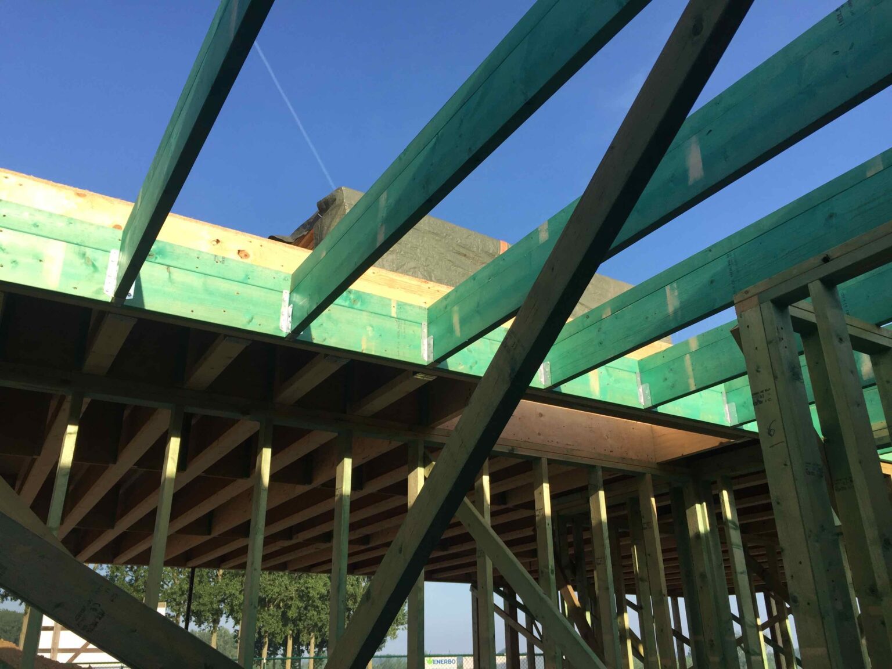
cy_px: 334
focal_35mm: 29
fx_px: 747
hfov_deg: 61.7
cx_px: 446
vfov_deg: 48.2
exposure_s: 1/1068
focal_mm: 4.15
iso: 32
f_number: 2.2
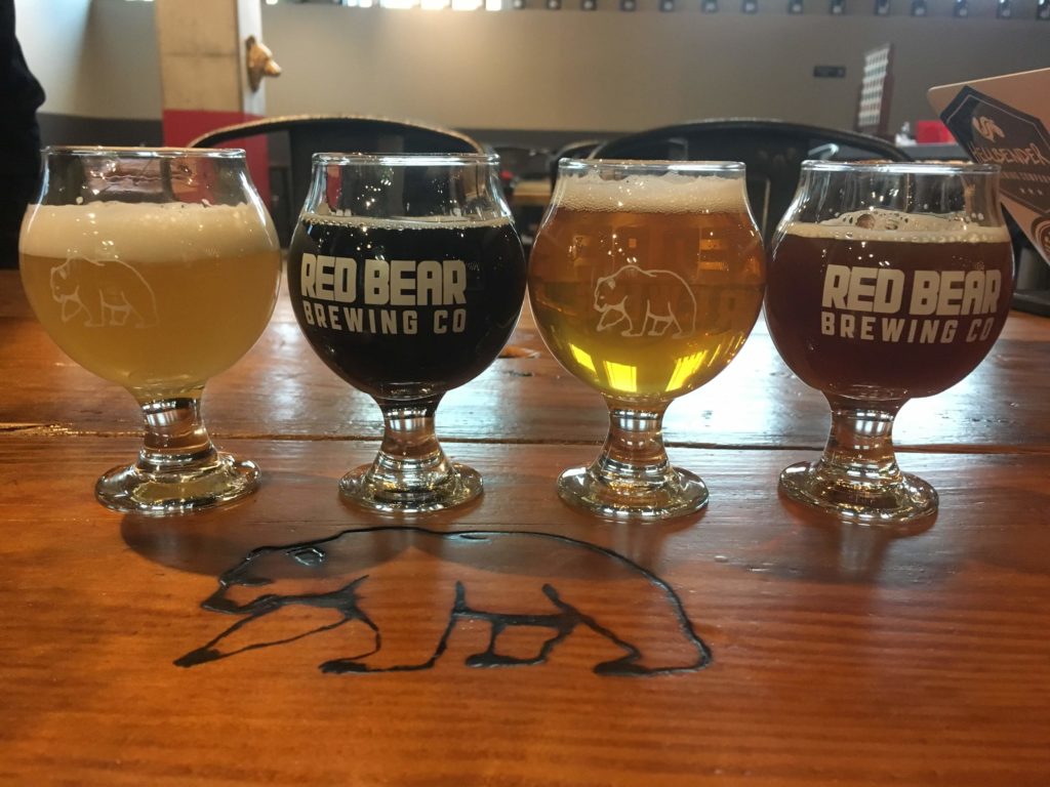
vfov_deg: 48.2
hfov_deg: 61.7
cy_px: 394
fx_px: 880
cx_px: 525
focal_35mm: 29
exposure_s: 1/30
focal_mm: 4.15
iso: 200
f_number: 2.2
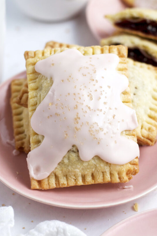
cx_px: 84
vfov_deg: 21.5
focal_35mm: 95
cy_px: 118
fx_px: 621
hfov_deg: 14.4
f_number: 2.8
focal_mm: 50
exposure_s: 1/125
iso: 100
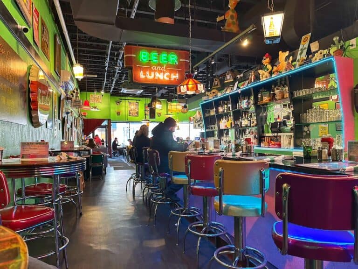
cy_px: 134
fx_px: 248
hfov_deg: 71.6
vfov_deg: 56.8
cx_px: 179
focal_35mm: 24
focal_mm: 6.86
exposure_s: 1/41
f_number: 1.78
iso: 640
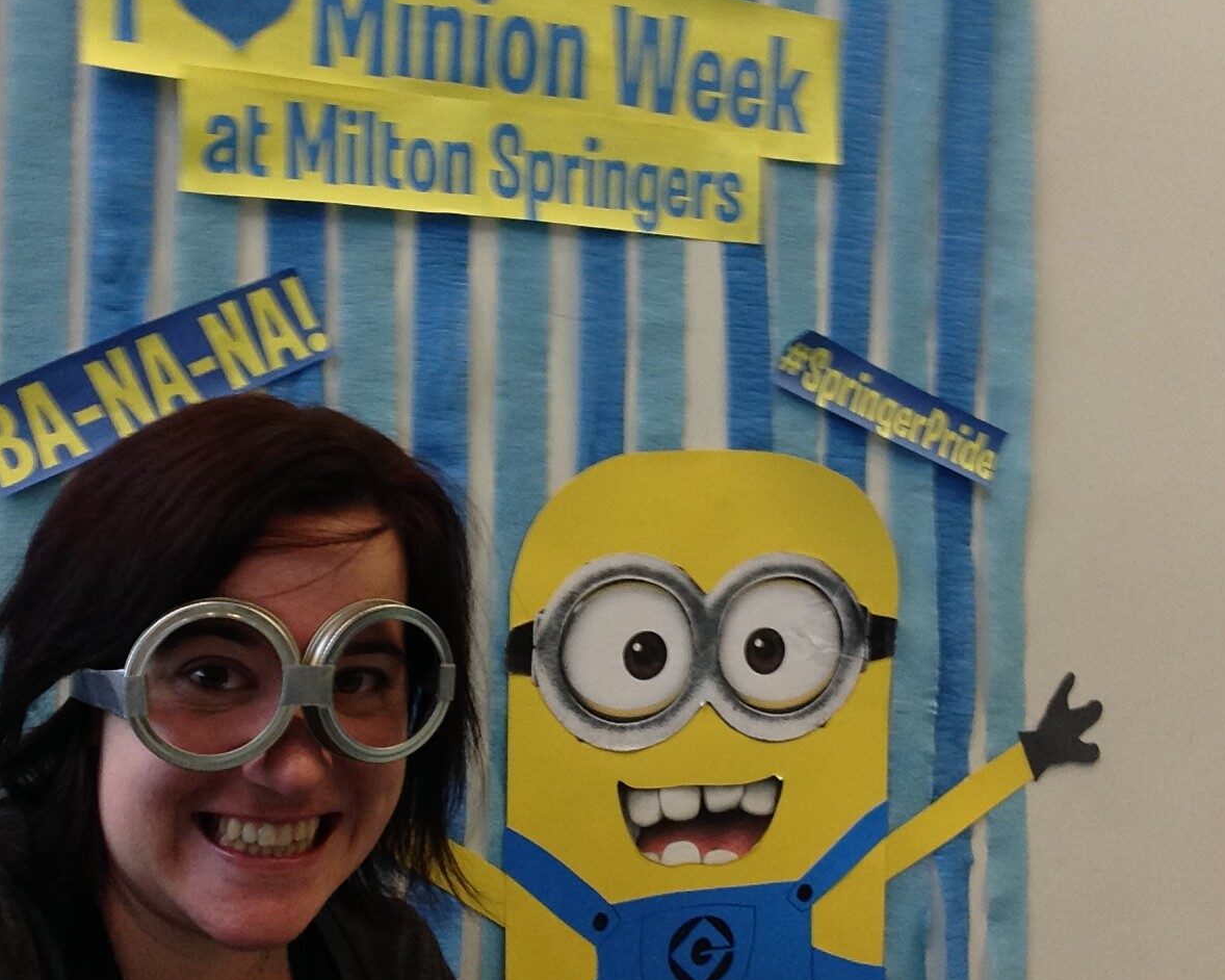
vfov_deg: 42.2
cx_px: 565
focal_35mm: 35
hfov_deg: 51.5
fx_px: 1269
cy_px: 494
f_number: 2.4
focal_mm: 2.15
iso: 100
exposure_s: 1/30
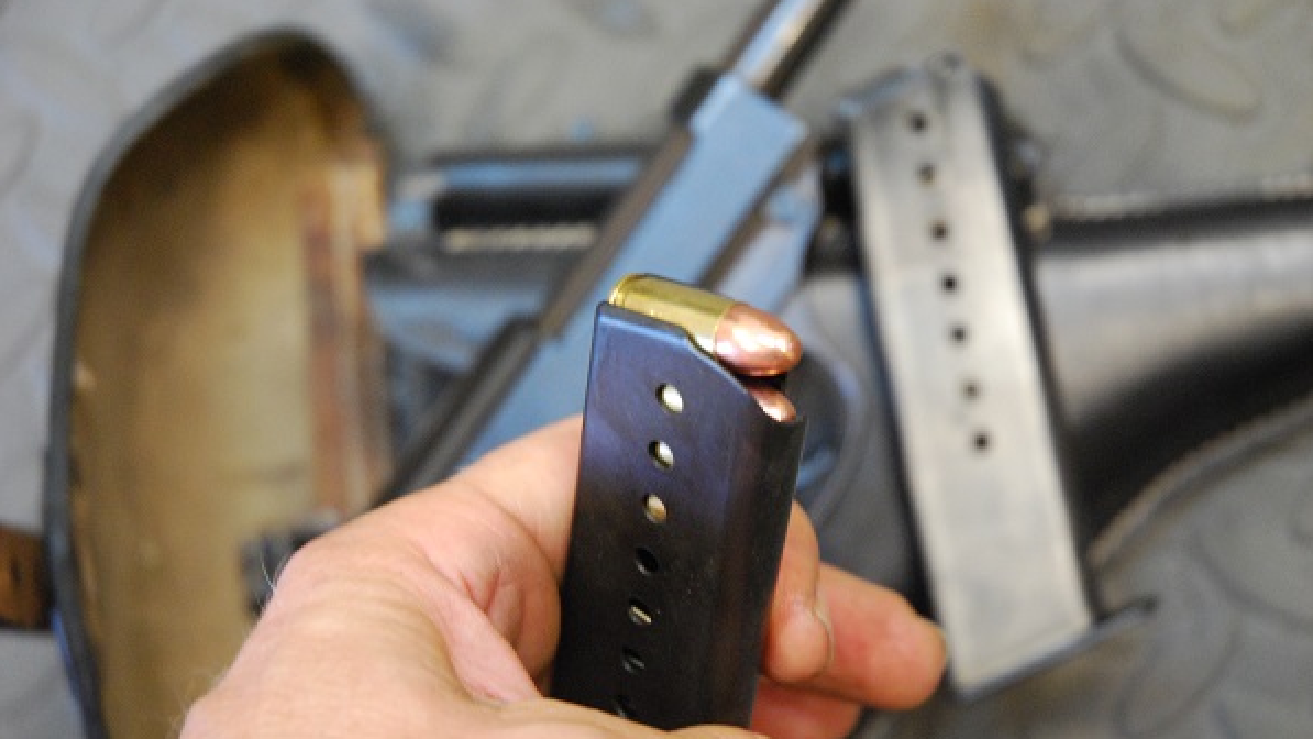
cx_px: 655
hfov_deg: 21.8
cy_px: 415
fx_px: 3412
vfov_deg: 12.4
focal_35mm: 98
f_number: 4.5
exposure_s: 1/30
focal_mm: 62
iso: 1600
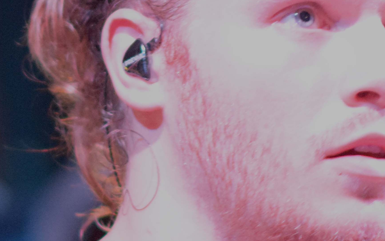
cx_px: 319
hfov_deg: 4.6
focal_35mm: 452
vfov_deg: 2.9
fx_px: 4741
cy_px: 22
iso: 5600
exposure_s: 1/125
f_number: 1.8
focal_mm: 85
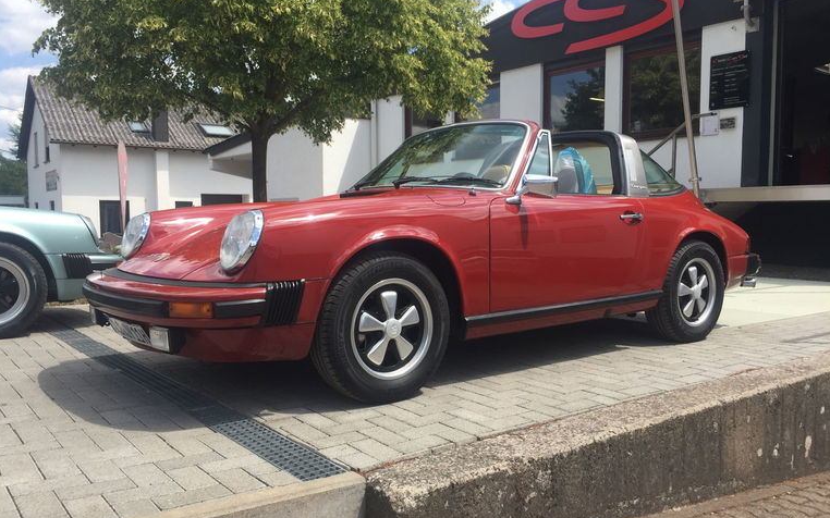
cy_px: 268
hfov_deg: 61.2
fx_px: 701
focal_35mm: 31
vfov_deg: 40.6
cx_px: 414
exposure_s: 1/1130
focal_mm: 4.15
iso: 32
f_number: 2.2
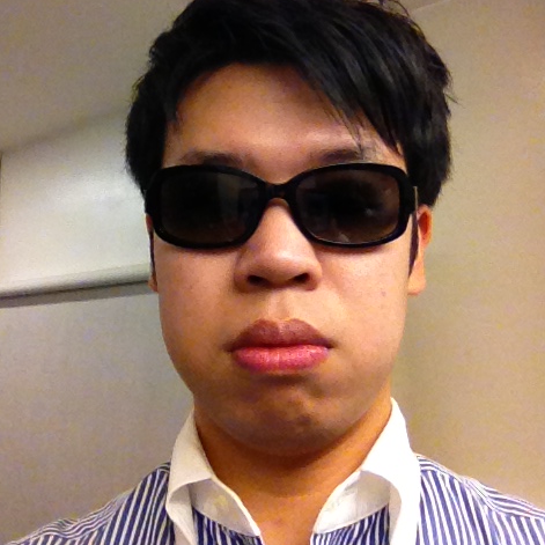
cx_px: 268
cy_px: 187
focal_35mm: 42
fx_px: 748
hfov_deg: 40.0
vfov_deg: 39.6
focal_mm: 1.85
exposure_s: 1/100
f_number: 2.4
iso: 250
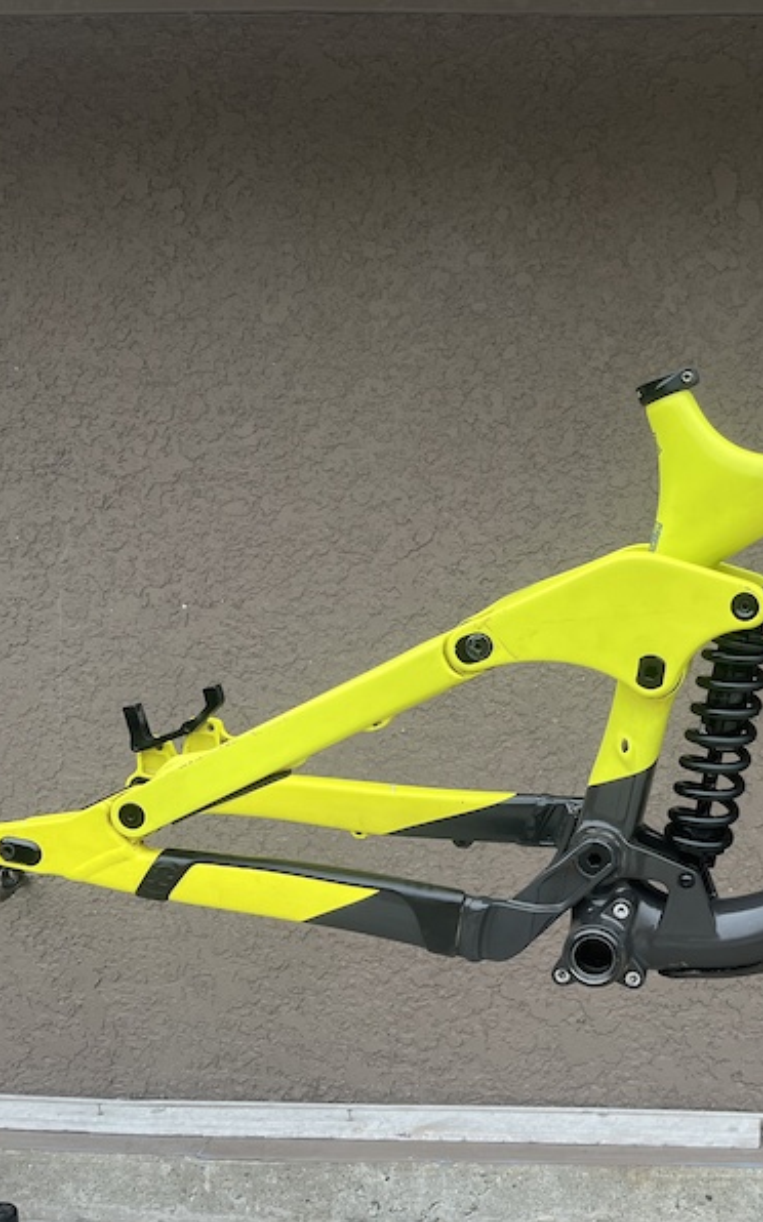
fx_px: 1232
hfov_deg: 31.9
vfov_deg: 52.8
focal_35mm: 37
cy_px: 613
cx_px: 749
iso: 32
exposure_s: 1/141
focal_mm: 5.1
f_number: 1.6
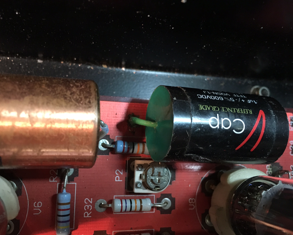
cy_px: 119
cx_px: 136
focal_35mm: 31
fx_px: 269
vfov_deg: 47.1
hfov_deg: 57.1
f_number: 2.2
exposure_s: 1/17
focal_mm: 4.15
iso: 200
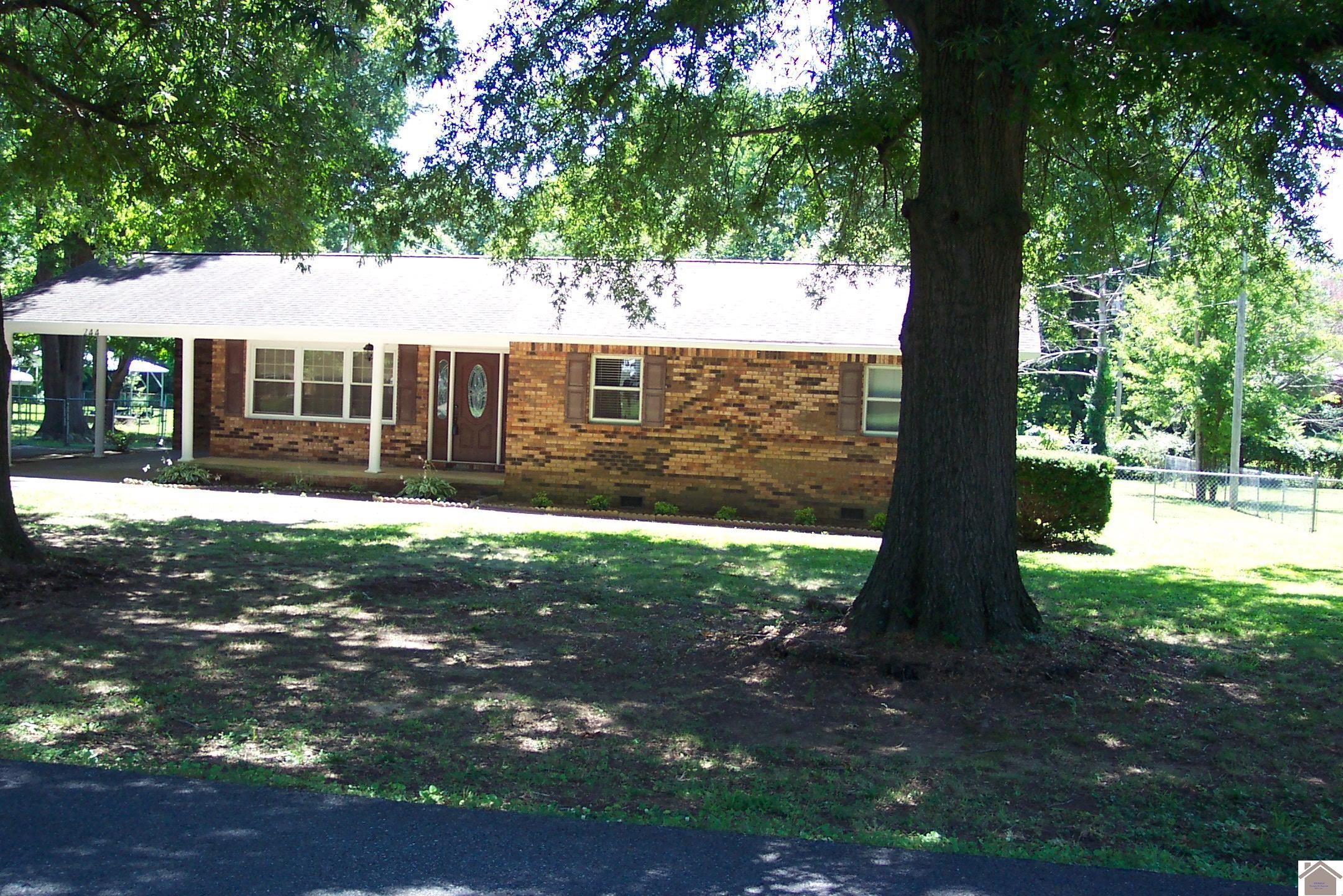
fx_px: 1418
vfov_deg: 35.1
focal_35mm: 38
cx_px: 672
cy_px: 448
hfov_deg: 50.7
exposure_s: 1/180
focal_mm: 8
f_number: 2.8
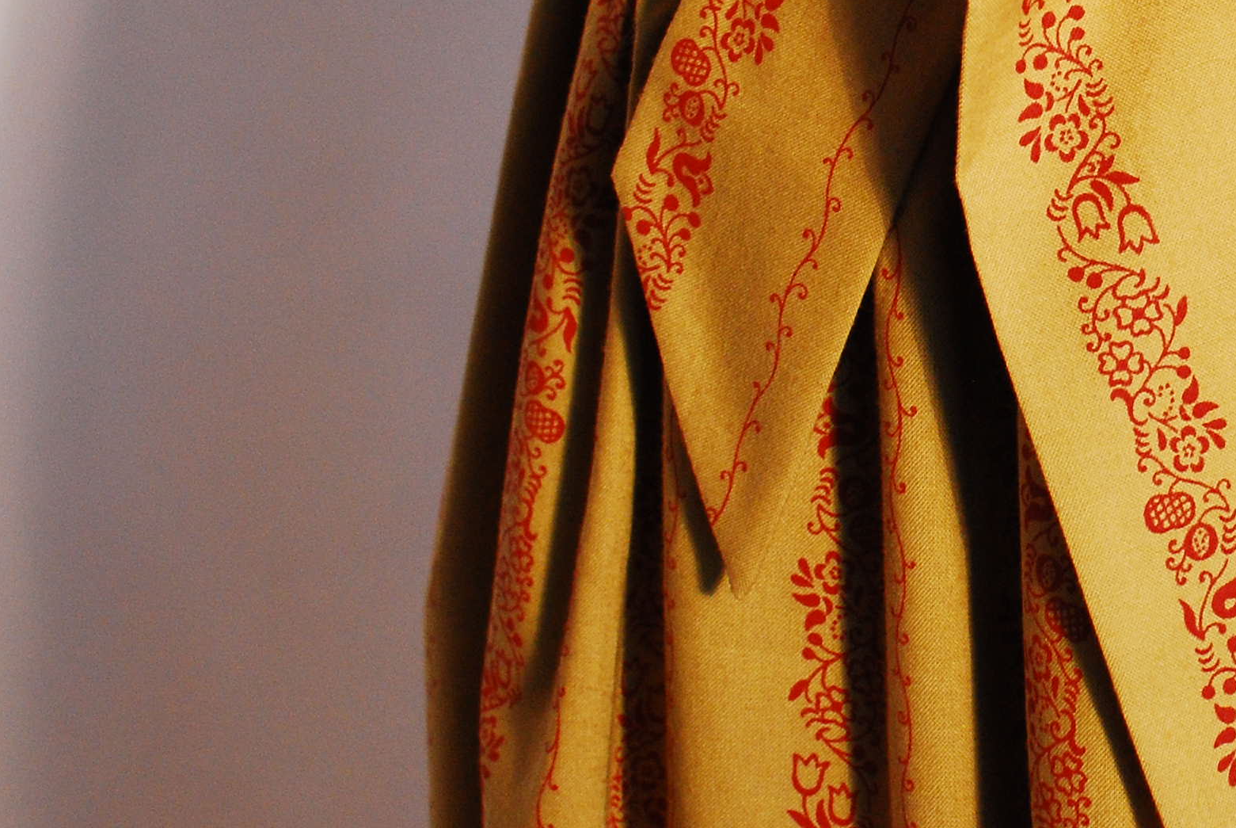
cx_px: 1239
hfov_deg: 15.4
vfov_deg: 10.4
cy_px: -135
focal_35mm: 130
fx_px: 4477
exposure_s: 1/20
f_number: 5.6
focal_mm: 35
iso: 800
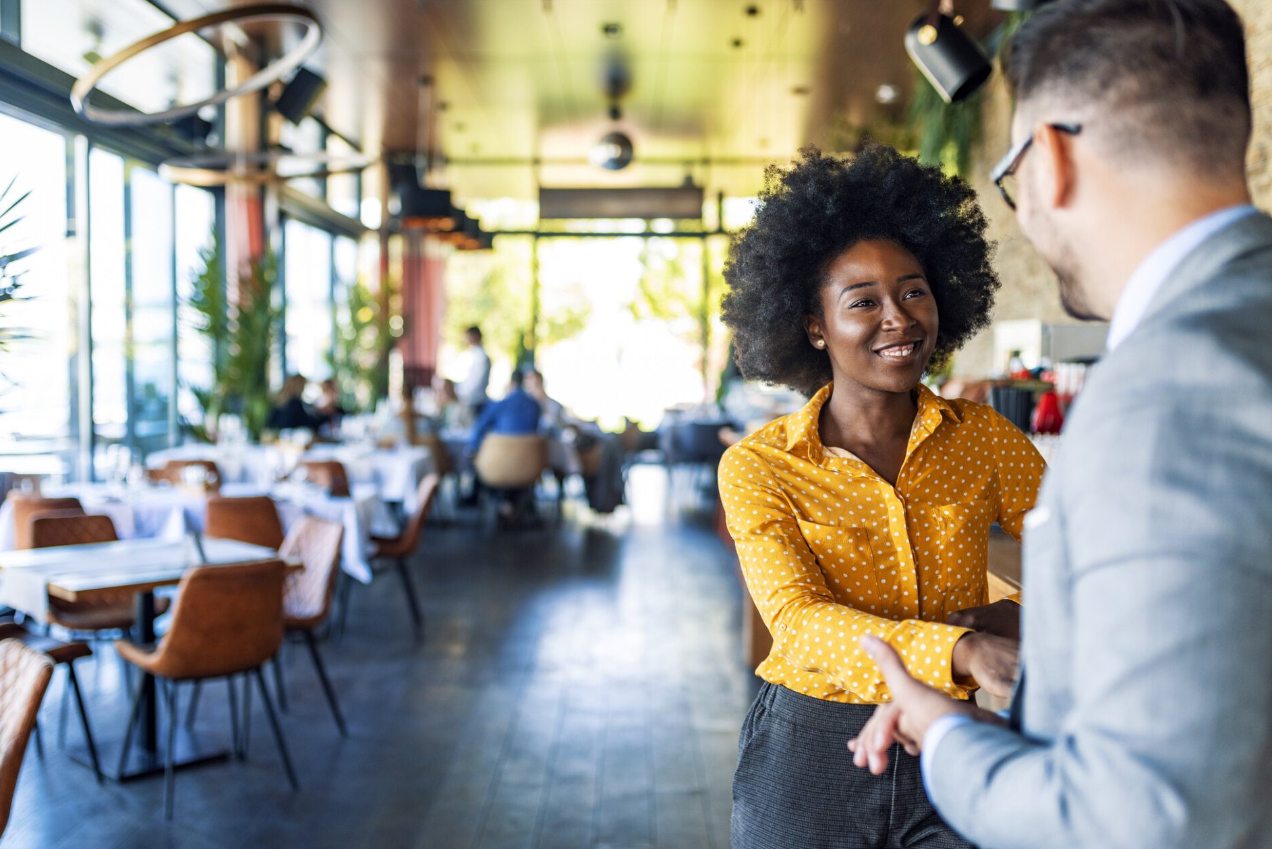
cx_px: 585
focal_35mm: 38
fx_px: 1343
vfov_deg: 35.1
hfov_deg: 50.6
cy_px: 428
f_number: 1.8
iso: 200
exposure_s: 1/200
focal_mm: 35
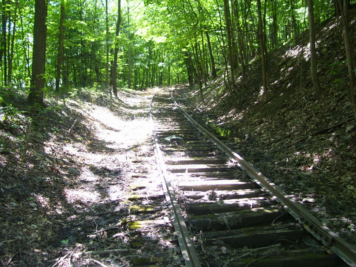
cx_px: 178
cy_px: 134
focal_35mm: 37
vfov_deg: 38.7
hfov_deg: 50.1
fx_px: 381
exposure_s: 1/60
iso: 80
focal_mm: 6
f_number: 2.7
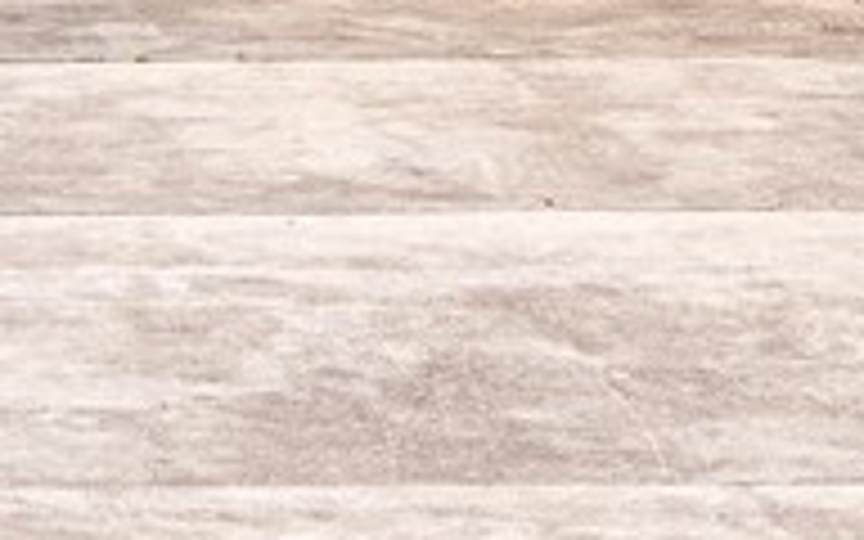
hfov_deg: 11.9
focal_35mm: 173
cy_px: -421
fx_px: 4074
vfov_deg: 7.4
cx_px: -47
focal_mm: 30
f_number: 9
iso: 160
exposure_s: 1/160
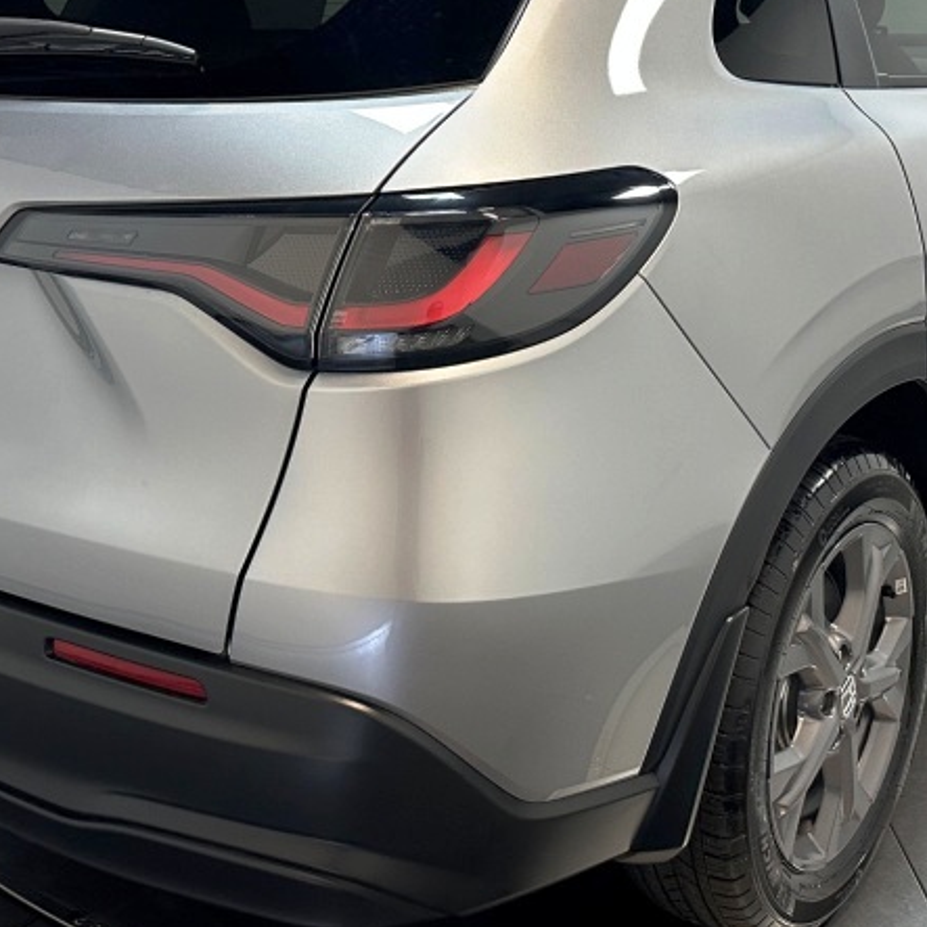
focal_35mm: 49
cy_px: 387
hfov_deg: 34.7
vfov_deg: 34.6
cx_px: 446
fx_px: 1485
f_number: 1.78
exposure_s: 1/60
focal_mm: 6.86
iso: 250
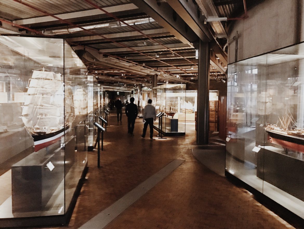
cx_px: 152
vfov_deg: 49.8
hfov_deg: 63.4
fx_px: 246
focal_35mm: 28
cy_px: 114
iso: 320
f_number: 1.8
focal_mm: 3.99
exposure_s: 1/4
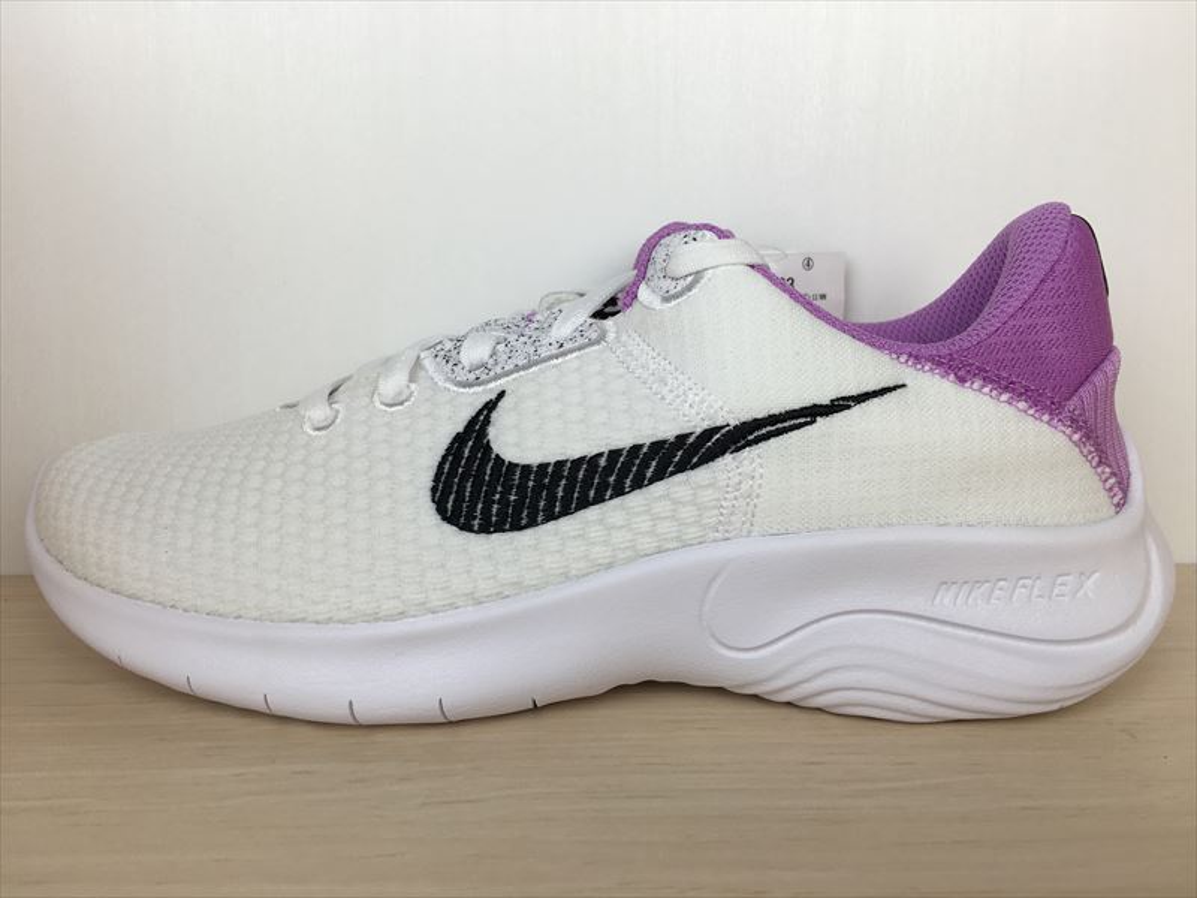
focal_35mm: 29
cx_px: 598
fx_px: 1003
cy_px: 449
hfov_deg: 61.7
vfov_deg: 48.2
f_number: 2.2
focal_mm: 4.15
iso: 25
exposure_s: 1/140
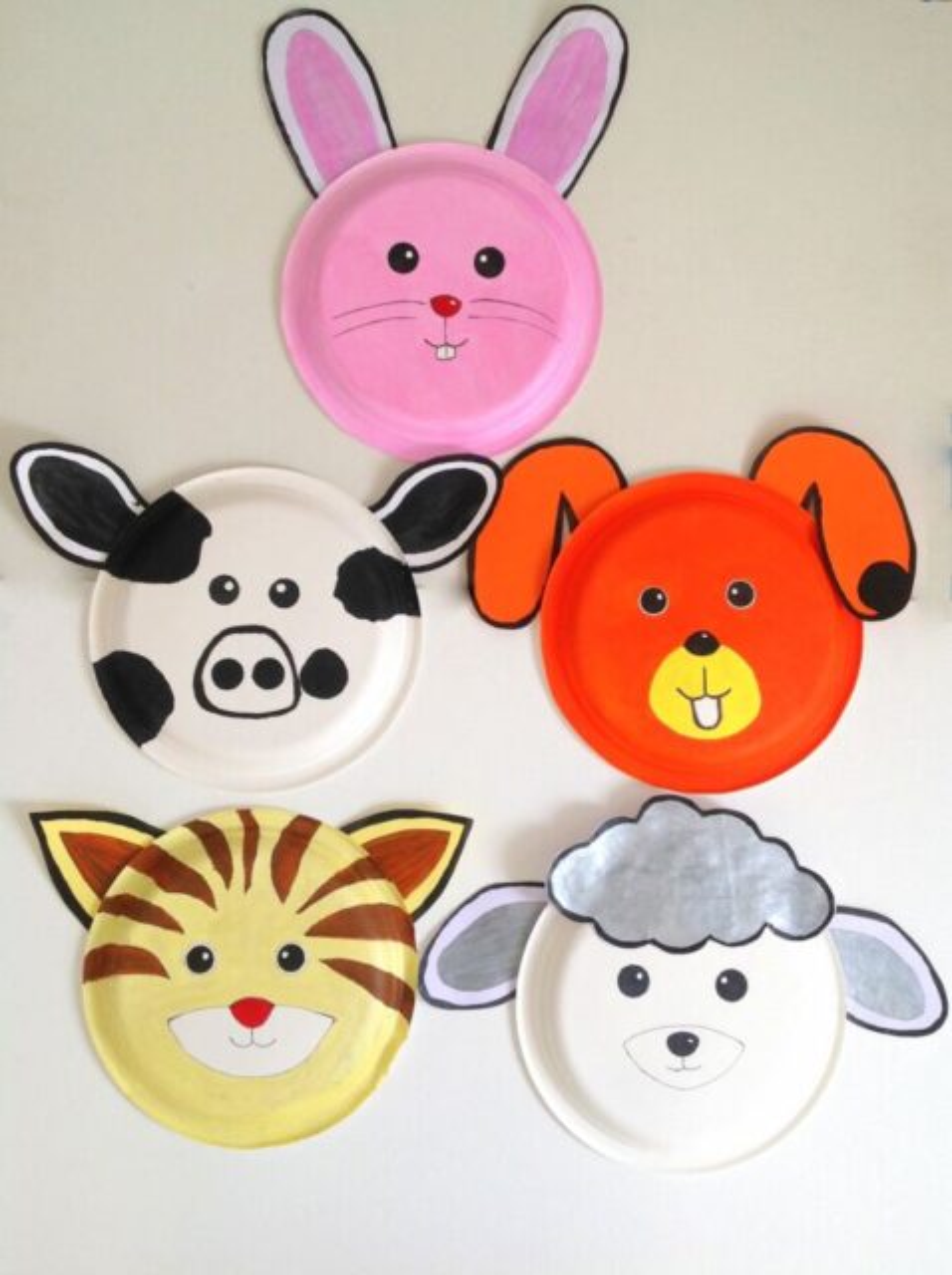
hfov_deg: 40.6
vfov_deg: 52.7
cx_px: 476
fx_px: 1287
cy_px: 638
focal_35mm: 35
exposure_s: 1/60
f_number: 2.4
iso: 50
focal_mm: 4.28
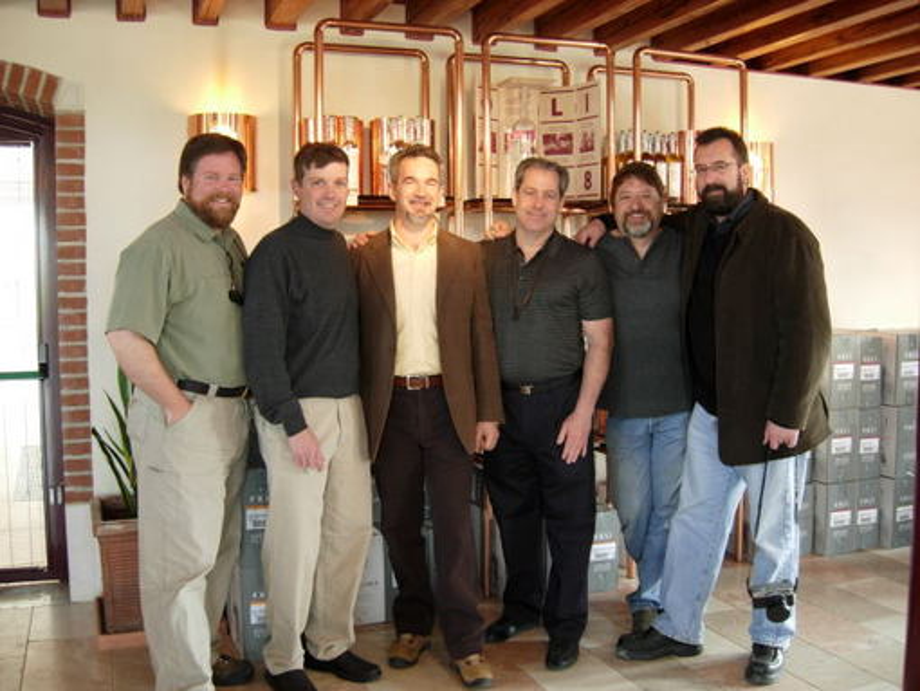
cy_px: 346
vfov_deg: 39.7
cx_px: 460
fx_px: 957
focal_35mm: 36
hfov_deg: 51.3
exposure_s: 1/7.3
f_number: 2.7
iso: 50
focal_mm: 7.5
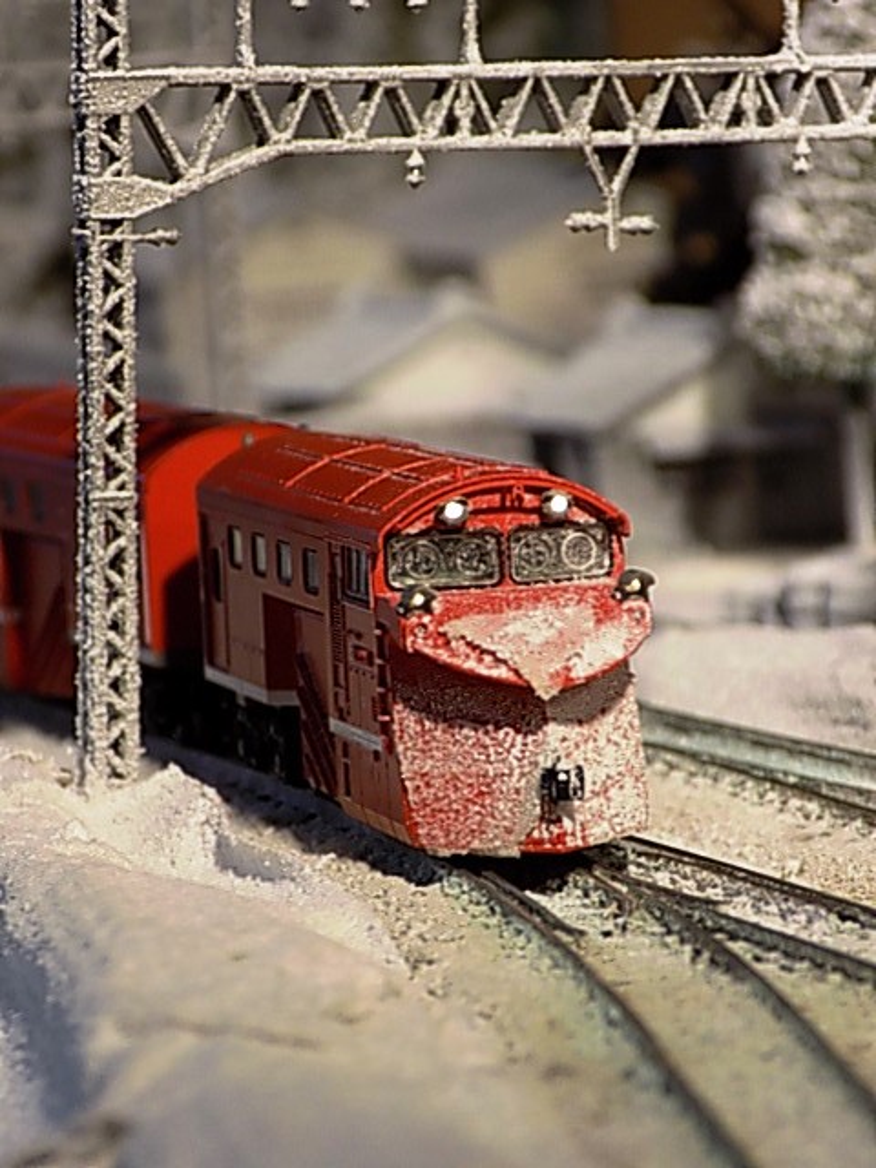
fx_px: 5669
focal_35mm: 168
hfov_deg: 8.8
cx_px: 438
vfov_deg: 11.8
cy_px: 584
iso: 125
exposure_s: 1/30
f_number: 5.3
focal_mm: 29.9
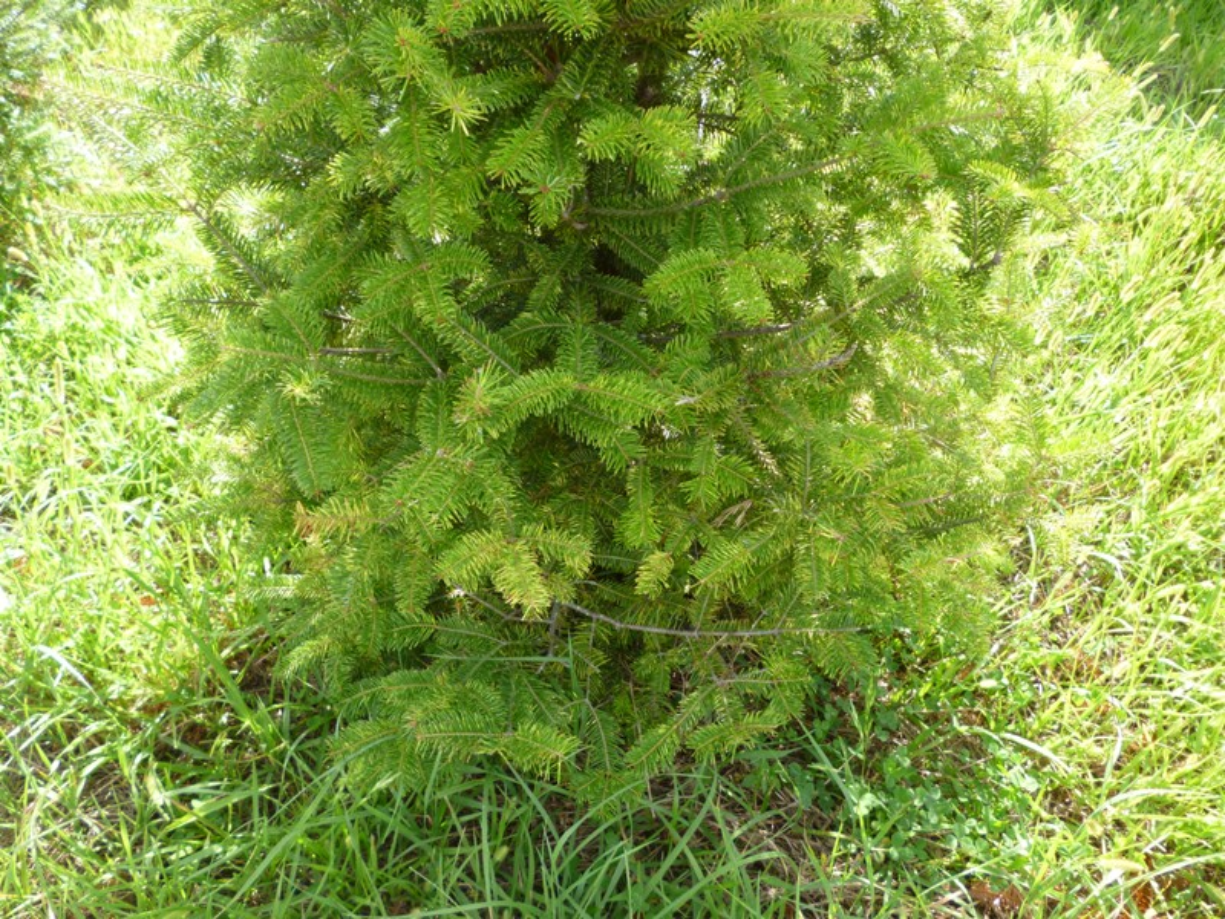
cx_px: 612
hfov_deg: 63.4
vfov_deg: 49.7
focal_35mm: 28
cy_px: 460
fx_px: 991
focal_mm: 5
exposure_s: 1/125
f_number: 3.1
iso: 100
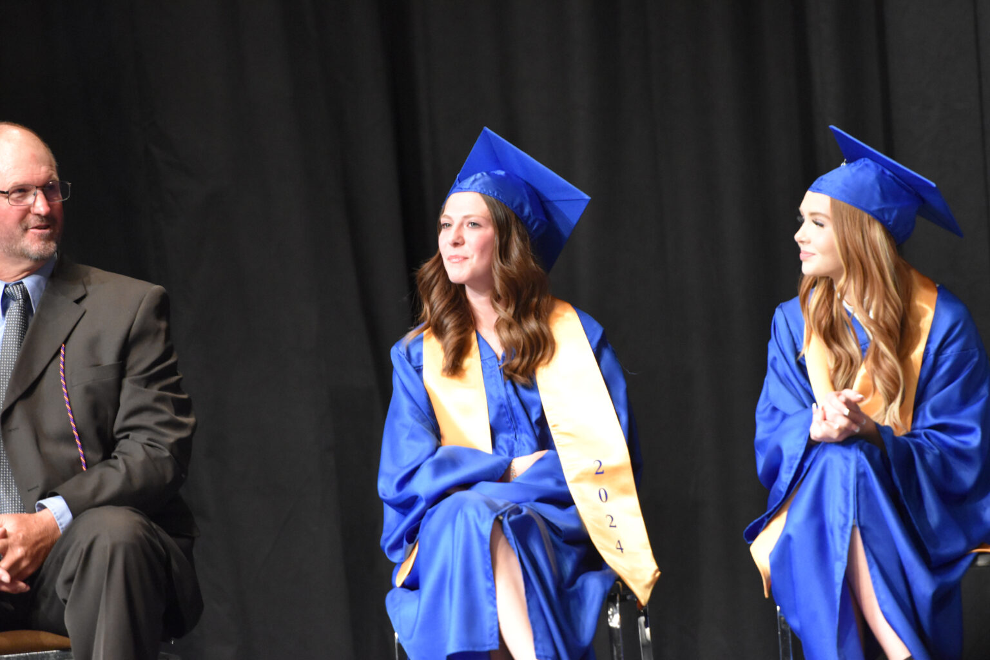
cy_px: 330
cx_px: 495
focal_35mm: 300
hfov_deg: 6.9
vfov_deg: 4.6
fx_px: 8249
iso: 3200
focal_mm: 200
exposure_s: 1/250
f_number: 2.8
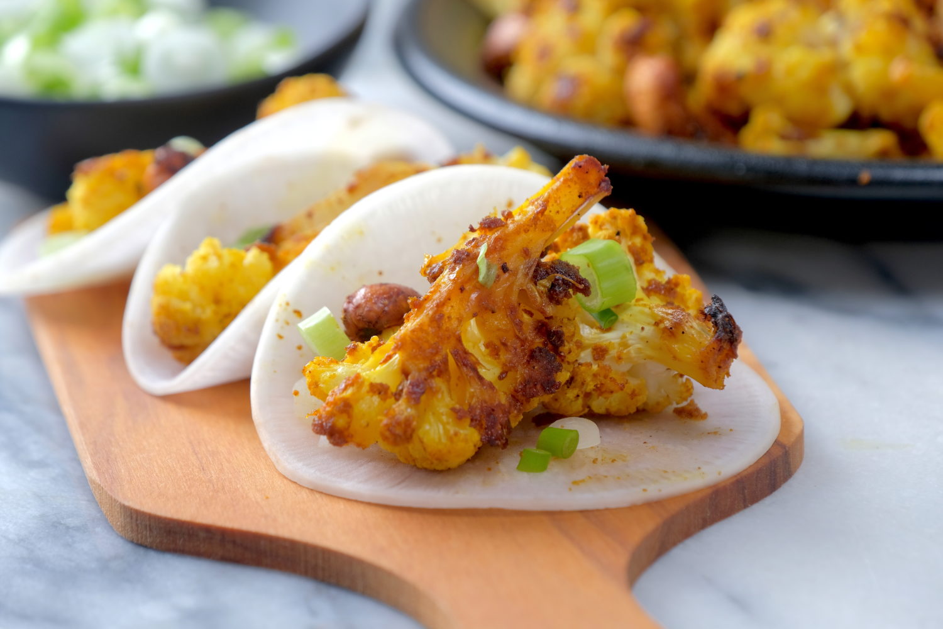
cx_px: 472
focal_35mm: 203
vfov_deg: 6.8
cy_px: 314
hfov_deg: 10.1
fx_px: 5317
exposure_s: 1/160
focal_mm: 135
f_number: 7.1
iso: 250
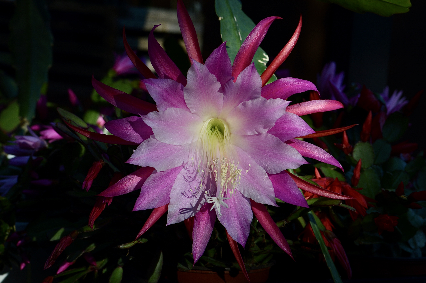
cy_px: 142
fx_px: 1862
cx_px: 213
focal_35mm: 158
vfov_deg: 8.7
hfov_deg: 13.1
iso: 110
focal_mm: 105
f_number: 13
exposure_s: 1/160
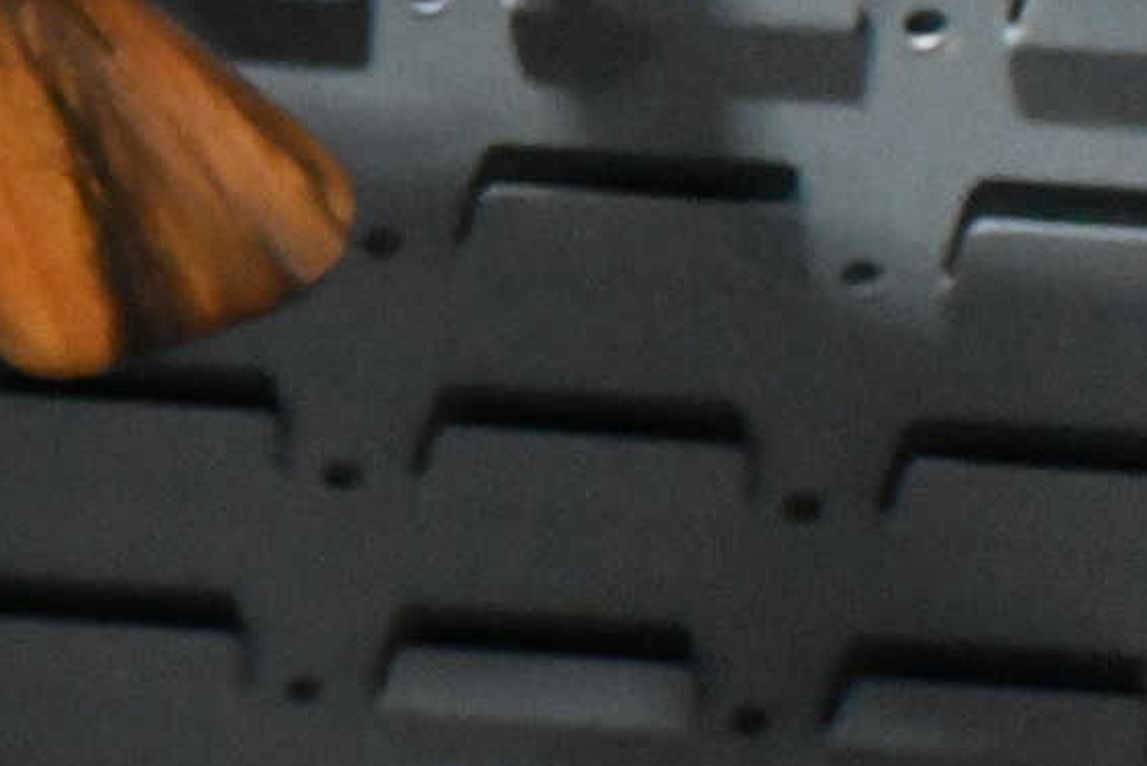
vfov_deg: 8.1
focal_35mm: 167
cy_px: -260
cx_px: -622
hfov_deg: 11.7
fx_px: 5313
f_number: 4.8
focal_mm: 30.5
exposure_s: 1/40
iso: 12800
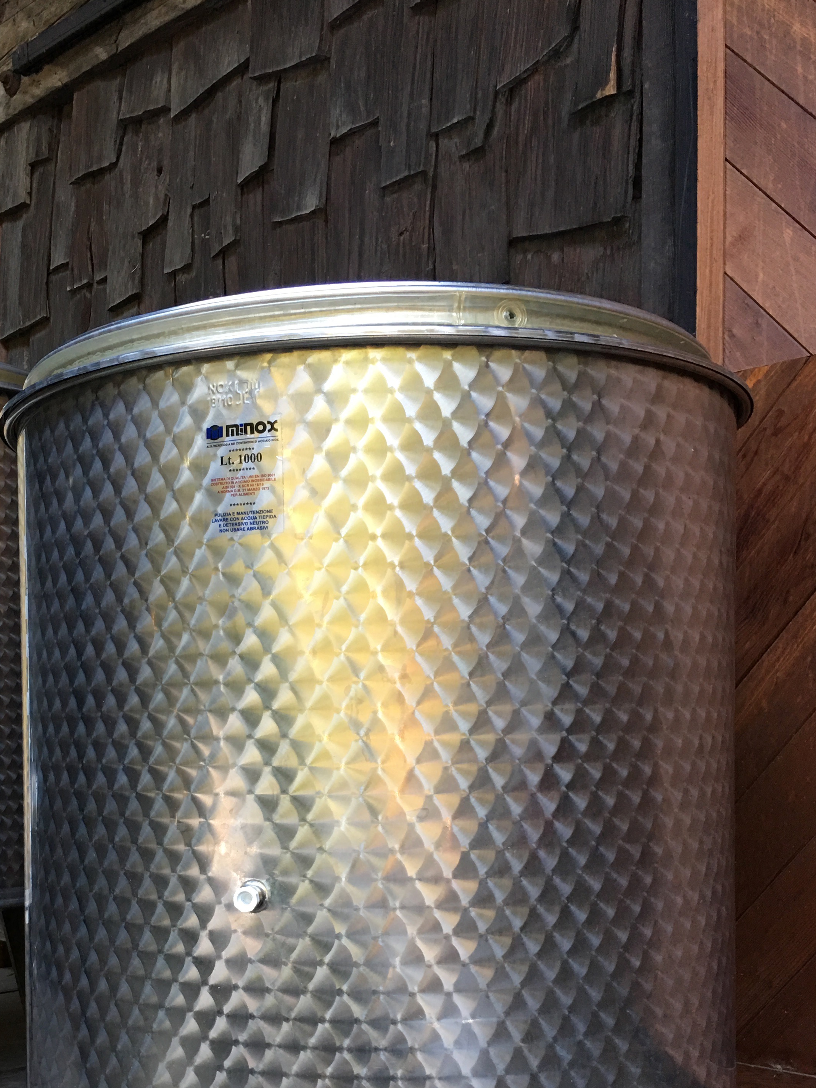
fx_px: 1289
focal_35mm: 41
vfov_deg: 44.8
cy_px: 765
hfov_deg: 34.7
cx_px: 254
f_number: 2.2
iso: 40
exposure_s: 1/30
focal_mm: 4.15
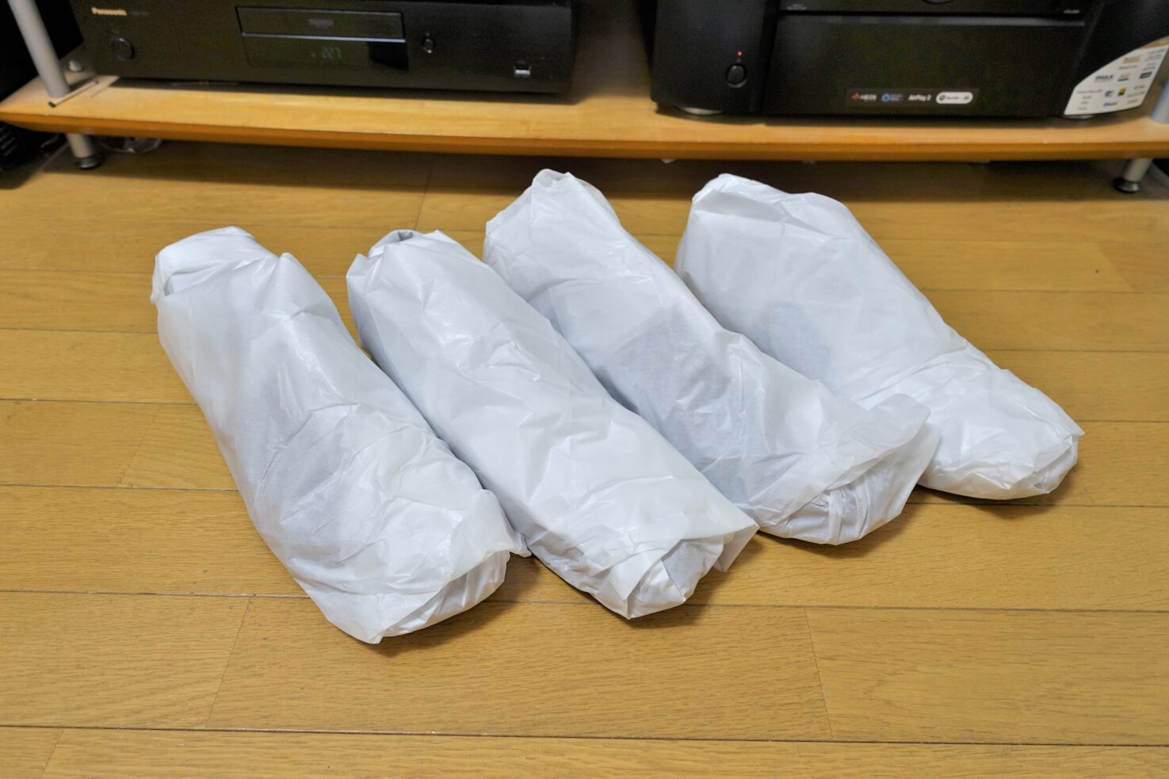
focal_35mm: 25
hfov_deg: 71.5
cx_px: 577
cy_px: 405
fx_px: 812
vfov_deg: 51.3
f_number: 2.8
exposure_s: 1/40
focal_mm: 8.8
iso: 125
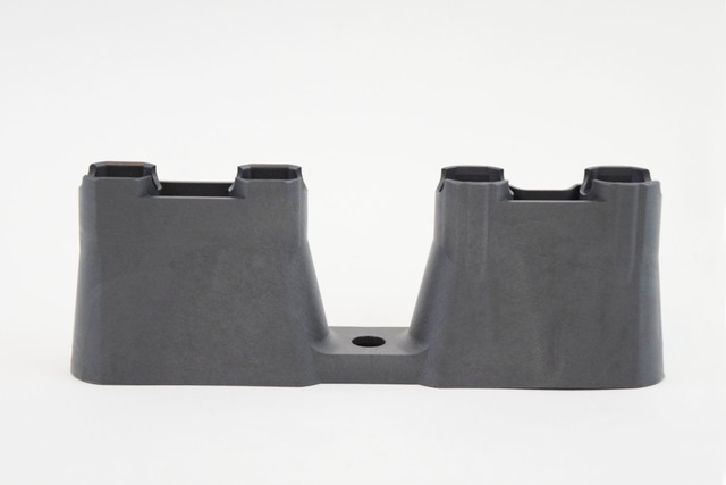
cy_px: 242
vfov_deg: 16.6
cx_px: 363
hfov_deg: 24.6
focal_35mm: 82
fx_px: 1664
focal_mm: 55
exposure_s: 1/60
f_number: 5.6
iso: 1400
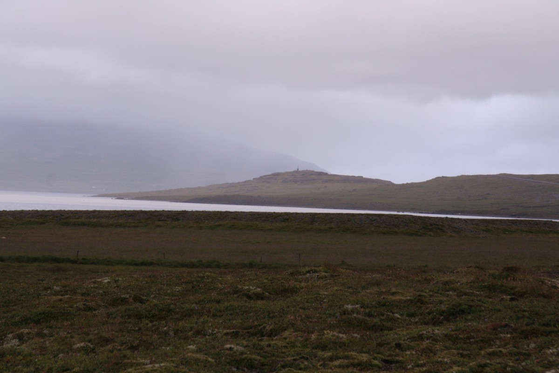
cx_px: 280
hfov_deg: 15.8
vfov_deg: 10.5
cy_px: 186
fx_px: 2018
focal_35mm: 130
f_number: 10
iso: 800
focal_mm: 81
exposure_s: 1/250
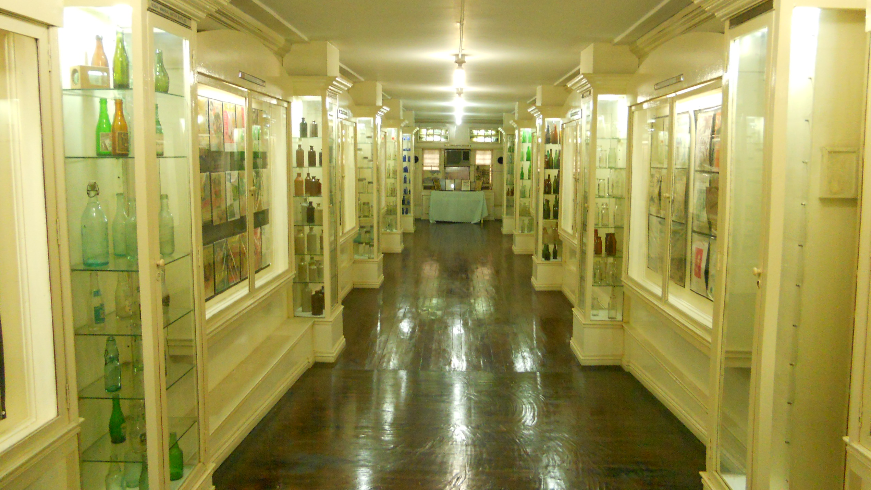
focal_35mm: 30
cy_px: 214
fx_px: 693
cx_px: 436
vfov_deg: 38.9
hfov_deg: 64.3
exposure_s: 1/20
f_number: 3.2
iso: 400
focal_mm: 4.9
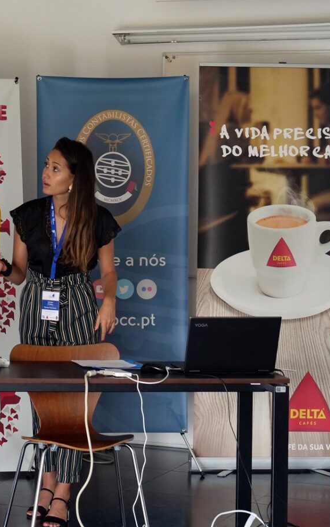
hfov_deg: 11.6
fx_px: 1598
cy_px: 266
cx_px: -27
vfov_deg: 18.8
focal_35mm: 111
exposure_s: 1/80
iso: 1000
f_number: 3.8
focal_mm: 34
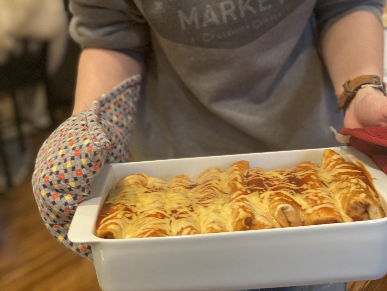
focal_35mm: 52
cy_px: 146
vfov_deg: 28.0
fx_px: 581
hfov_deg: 36.8
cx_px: 194
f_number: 2
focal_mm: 6
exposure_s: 1/40
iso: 320
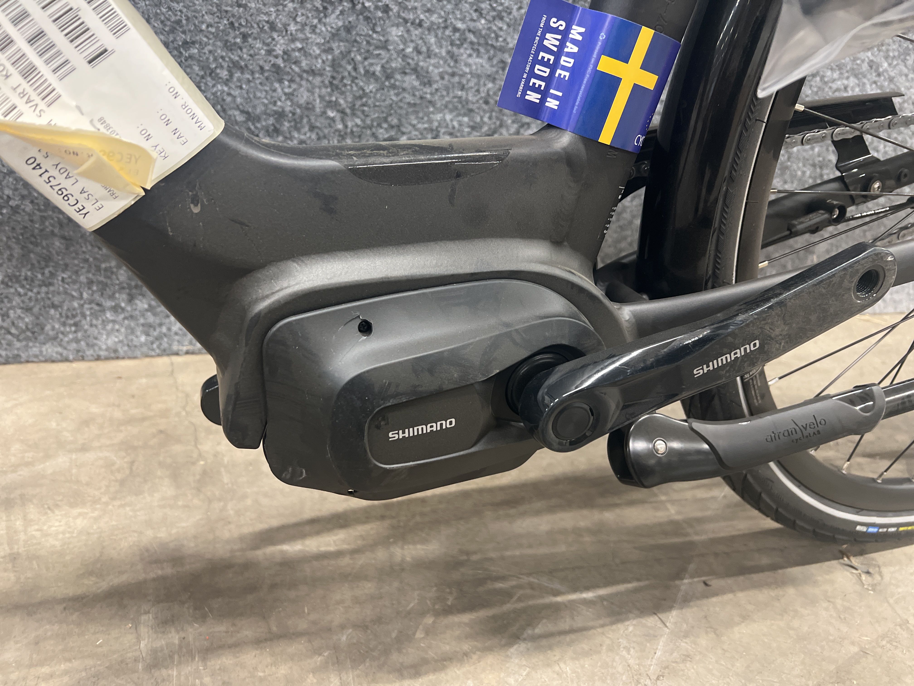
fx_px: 687
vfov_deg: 53.1
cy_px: 343
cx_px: 457
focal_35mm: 26
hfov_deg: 67.3
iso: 250
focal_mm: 5.7
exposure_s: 1/60
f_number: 1.5
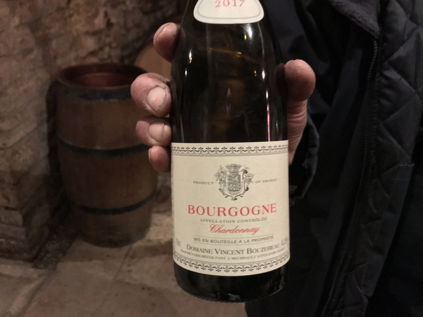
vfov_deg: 48.2
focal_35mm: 29
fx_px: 354
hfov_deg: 61.7
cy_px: 160
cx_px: 212
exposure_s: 1/17
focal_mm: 3.99
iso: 320
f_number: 1.8
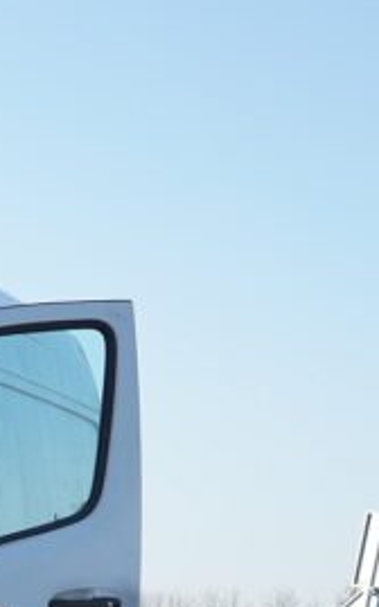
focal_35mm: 163
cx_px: -593
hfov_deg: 7.4
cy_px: 579
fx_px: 2695
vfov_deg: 12.7
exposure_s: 1/400
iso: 250
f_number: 6.3
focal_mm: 42
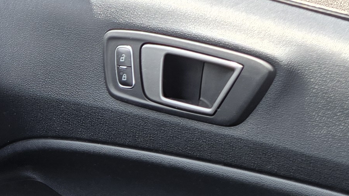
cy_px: 438
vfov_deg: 9.8
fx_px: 1036
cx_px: -182
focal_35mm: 112
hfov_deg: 17.2
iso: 16
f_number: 1.7
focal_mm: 6.3
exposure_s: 1/180
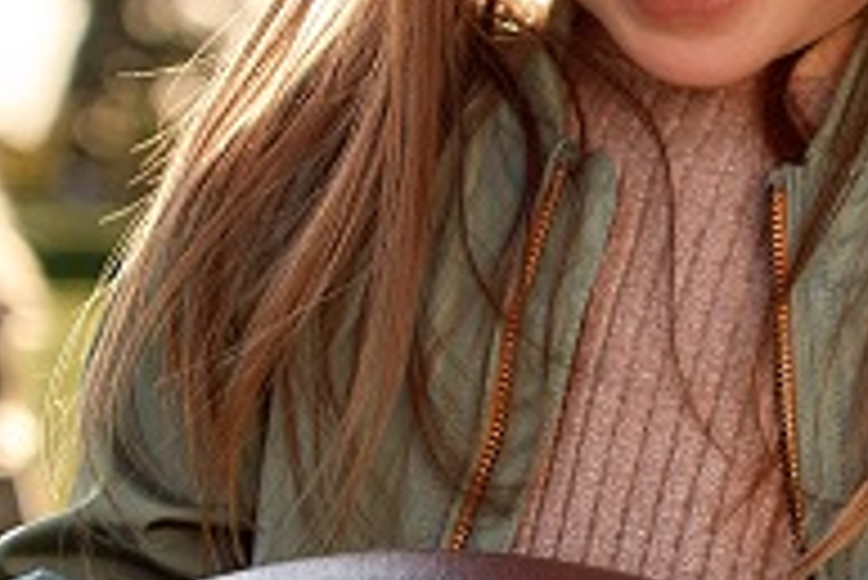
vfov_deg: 7.6
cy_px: 308
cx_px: 1444
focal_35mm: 181
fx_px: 4367
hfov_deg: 10.8
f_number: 2.5
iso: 320
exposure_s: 1/1000
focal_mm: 35
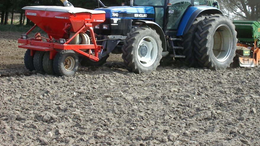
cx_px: 147
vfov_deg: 12.6
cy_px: 42
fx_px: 662
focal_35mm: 96
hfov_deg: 22.2
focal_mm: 11.5
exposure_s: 1/80
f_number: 6.9
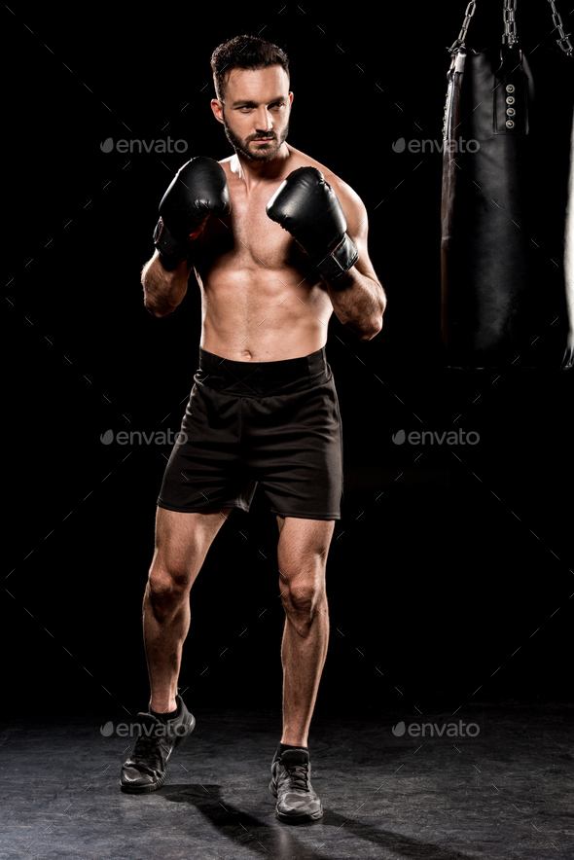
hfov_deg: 13.1
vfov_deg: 19.5
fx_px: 2509
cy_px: 430
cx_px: 287
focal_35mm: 105
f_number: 9
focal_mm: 105
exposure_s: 1/200
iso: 100
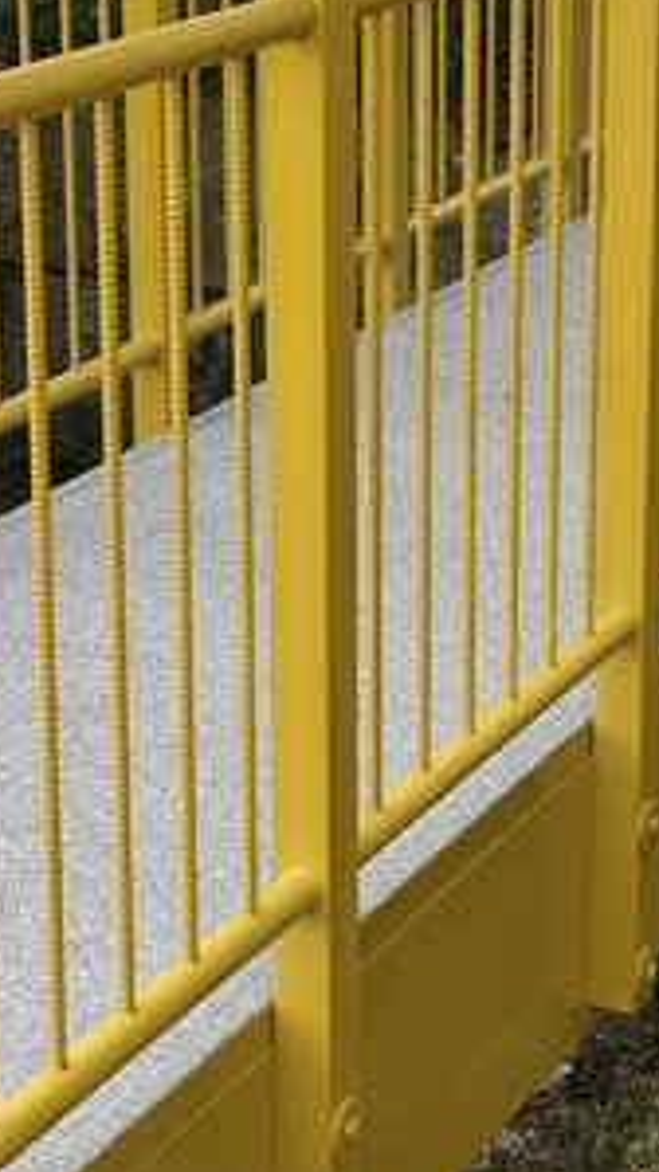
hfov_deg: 12.7
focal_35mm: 95
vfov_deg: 22.3
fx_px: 2954
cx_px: 447
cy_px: 355
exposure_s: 1/344
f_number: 2.2
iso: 32
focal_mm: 4.15
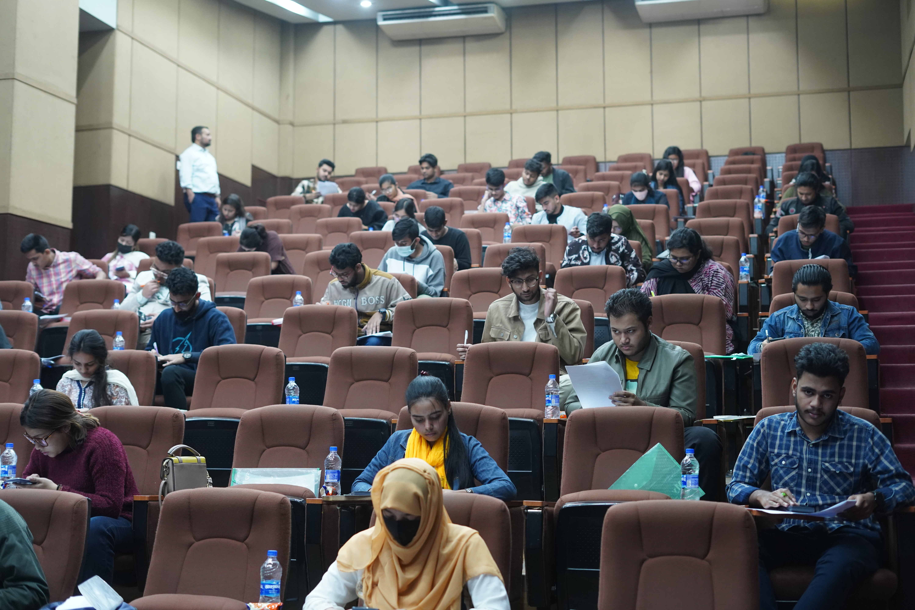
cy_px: 305
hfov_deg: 39.6
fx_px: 1271
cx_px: 458
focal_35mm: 50
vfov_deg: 27.0
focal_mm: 50
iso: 3200
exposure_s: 1/125
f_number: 2.8
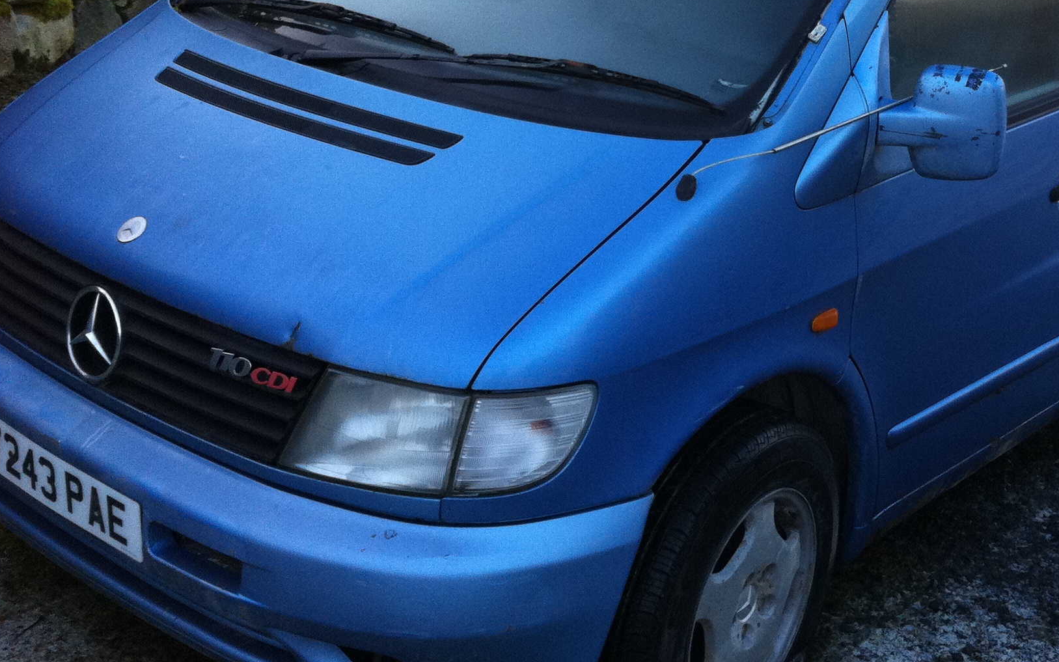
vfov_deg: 21.7
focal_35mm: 59
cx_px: 803
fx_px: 1703
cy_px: 141
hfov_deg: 33.8
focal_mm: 3.85
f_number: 2.8
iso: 125
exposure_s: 1/120
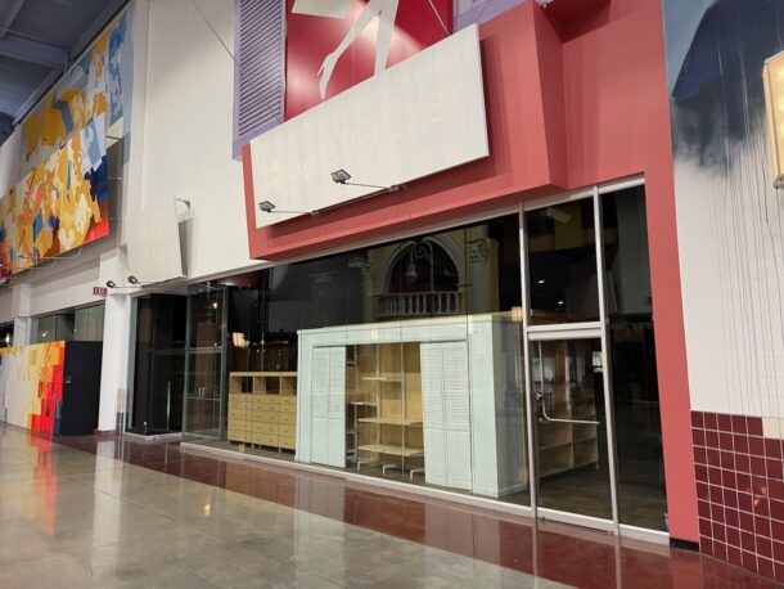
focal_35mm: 26
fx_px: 589
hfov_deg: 67.3
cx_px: 392
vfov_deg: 53.1
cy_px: 294
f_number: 1.6
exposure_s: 1/60
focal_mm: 5.1
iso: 200
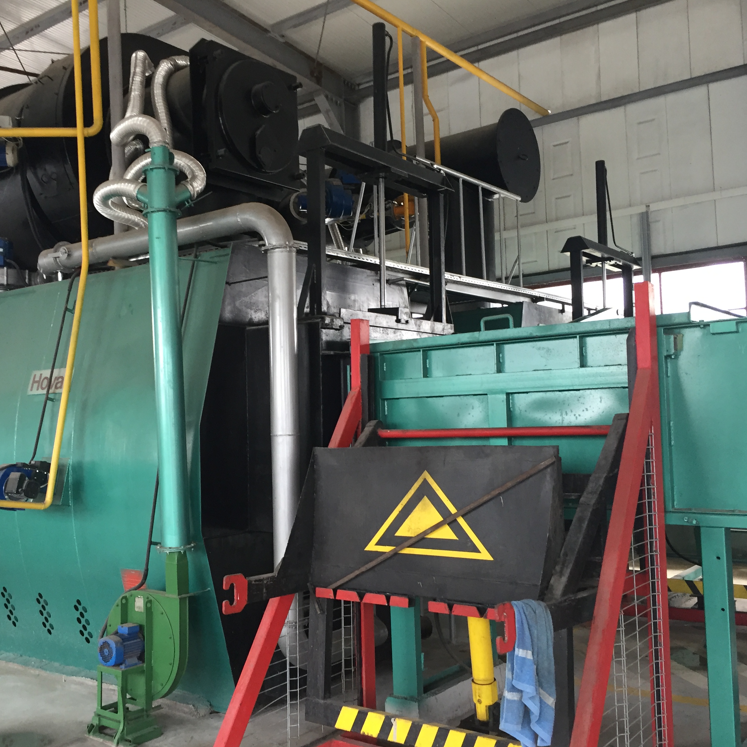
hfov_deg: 47.0
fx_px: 855
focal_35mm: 35
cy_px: 380
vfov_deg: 47.2
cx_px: 308
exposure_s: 1/33
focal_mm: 4.15
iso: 160
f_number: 2.2
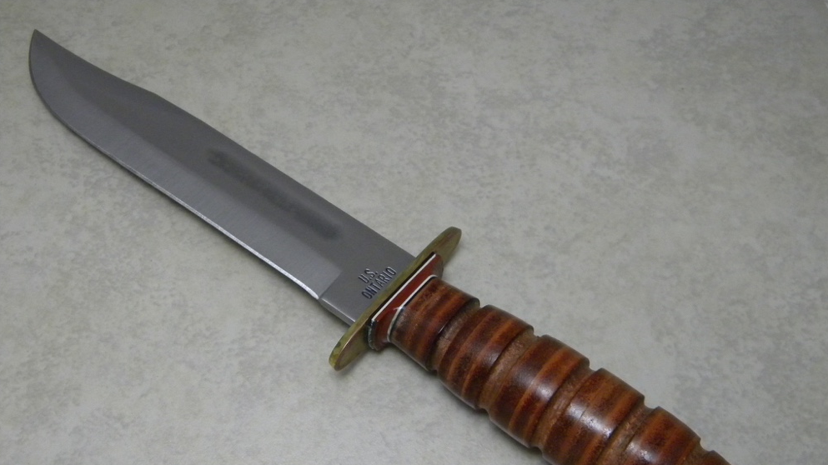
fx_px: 988
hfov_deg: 45.5
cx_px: 414
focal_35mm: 45
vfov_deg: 26.4
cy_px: 310
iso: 400
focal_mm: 7.3
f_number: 3.8
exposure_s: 1/38.5
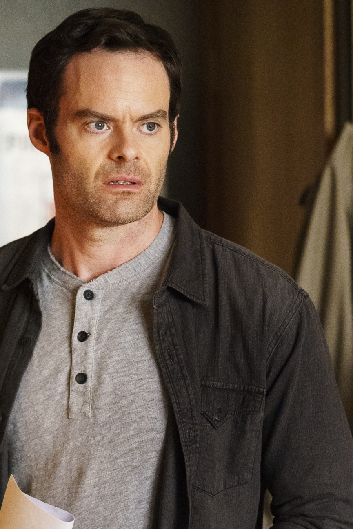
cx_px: 116
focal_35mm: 153
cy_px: 396
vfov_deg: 13.4
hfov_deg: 9.0
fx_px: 2251
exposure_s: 1/160
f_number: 3.5
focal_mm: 97
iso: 16000
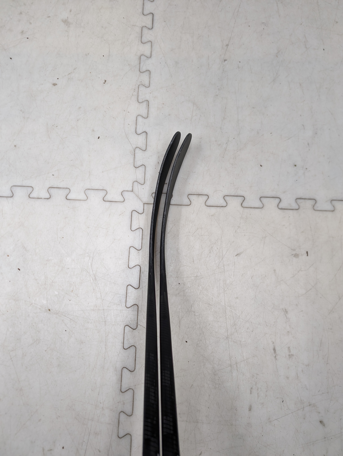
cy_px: 228
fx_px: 316
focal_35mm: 24
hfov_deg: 56.9
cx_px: 172
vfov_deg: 71.5
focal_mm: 6.9
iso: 75
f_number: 1.68
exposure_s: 1/60
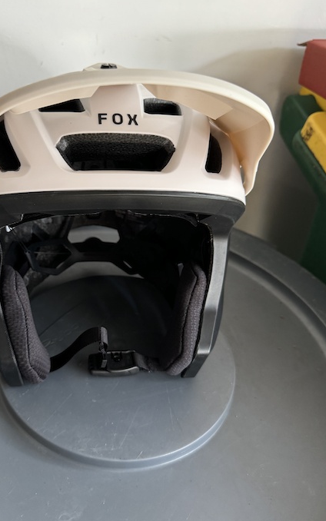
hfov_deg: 41.6
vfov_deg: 62.8
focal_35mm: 30
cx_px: 126
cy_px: 243
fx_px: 426
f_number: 1.78
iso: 200
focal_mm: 6.76
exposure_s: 1/72
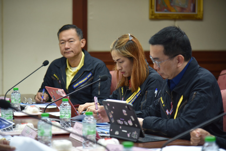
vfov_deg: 12.5
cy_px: 76
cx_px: 113
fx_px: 691
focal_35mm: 110
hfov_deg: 18.6
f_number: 4
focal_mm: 110
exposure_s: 1/60
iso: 900
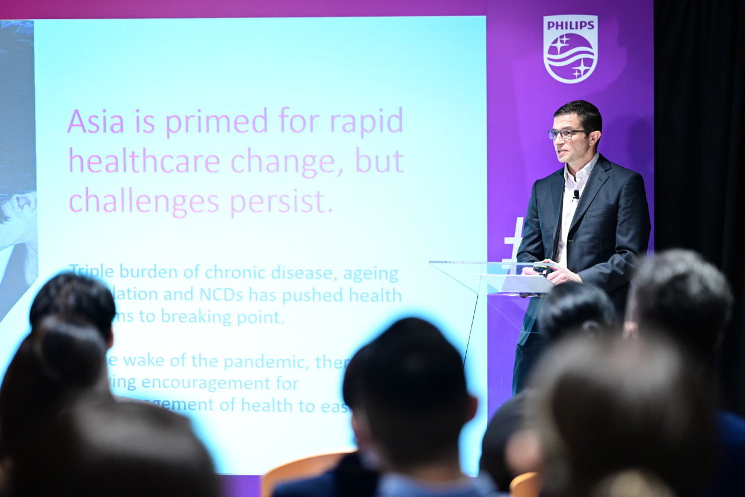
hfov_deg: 23.9
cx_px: 372
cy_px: 248
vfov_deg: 16.1
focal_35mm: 85
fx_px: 1759
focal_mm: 85
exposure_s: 1/250
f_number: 1.8
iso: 2500
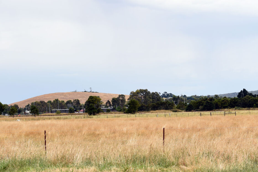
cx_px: 89
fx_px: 824
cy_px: 100
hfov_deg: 17.7
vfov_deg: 11.9
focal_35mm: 115
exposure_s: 1/250
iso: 100
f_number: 8
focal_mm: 70
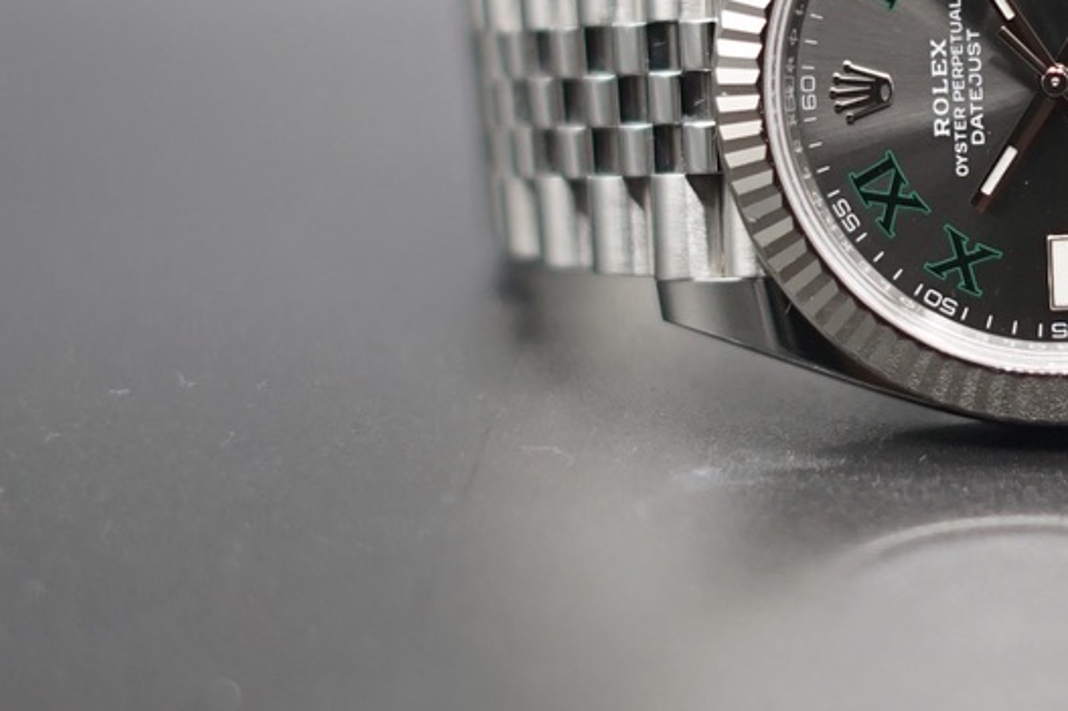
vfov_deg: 13.2
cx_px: 1048
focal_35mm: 103
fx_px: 3055
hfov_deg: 19.3
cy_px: 136
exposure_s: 1/250
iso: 500
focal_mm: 50
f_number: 2
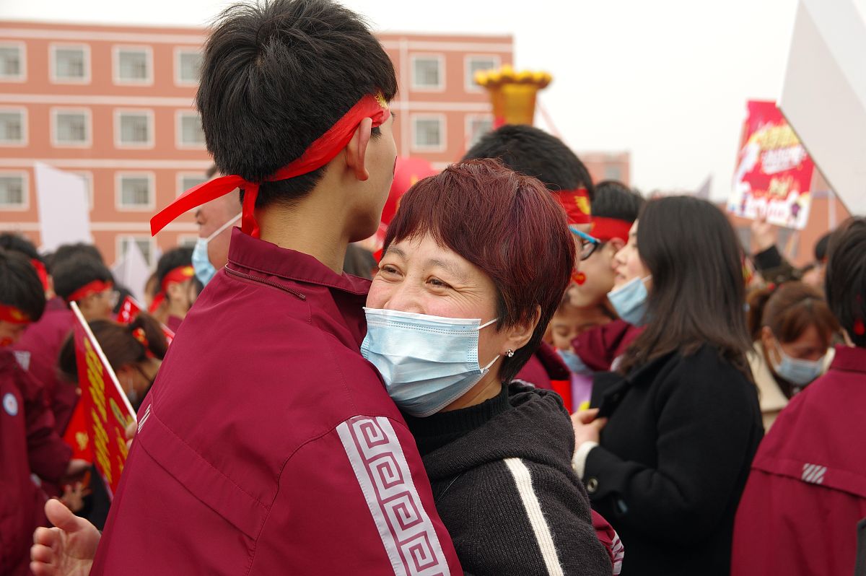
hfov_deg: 27.0
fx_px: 1803
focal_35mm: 75
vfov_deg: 18.2
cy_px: 288
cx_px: 433
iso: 250
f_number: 5
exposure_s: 1/200
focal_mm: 50
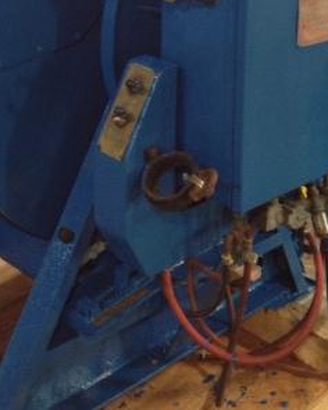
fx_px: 898
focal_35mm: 74
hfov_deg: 20.6
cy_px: -1
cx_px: 110
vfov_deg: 24.5
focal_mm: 4.28
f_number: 2.4
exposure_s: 1/20
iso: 200
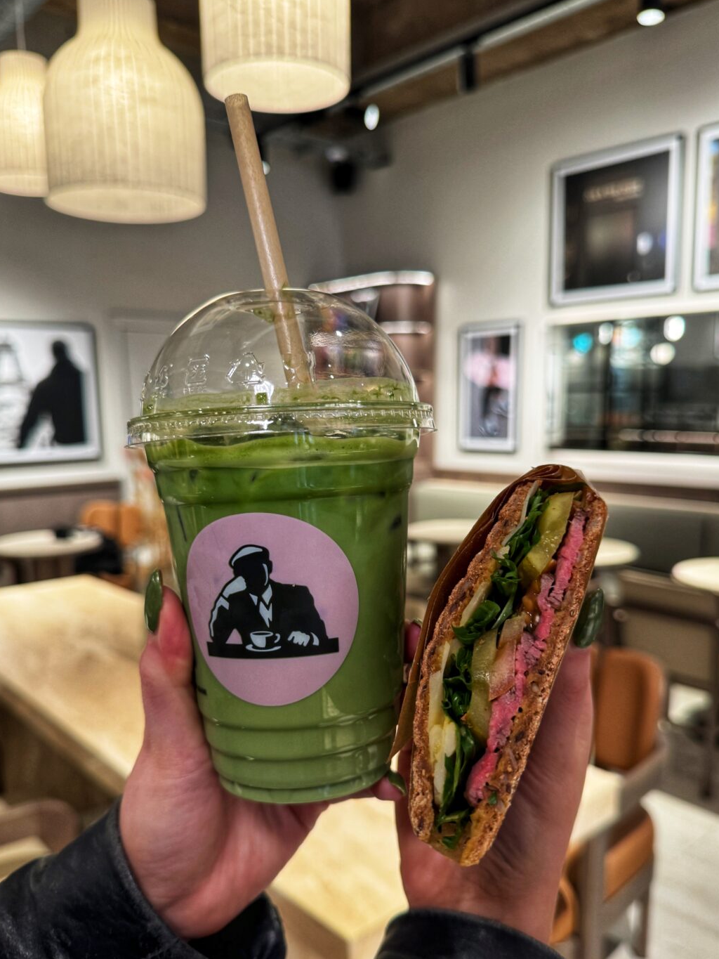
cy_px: 533
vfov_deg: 65.1
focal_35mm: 27
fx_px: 748
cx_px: 367
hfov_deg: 51.4
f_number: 1.78
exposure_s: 1/100
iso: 160
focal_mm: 6.76
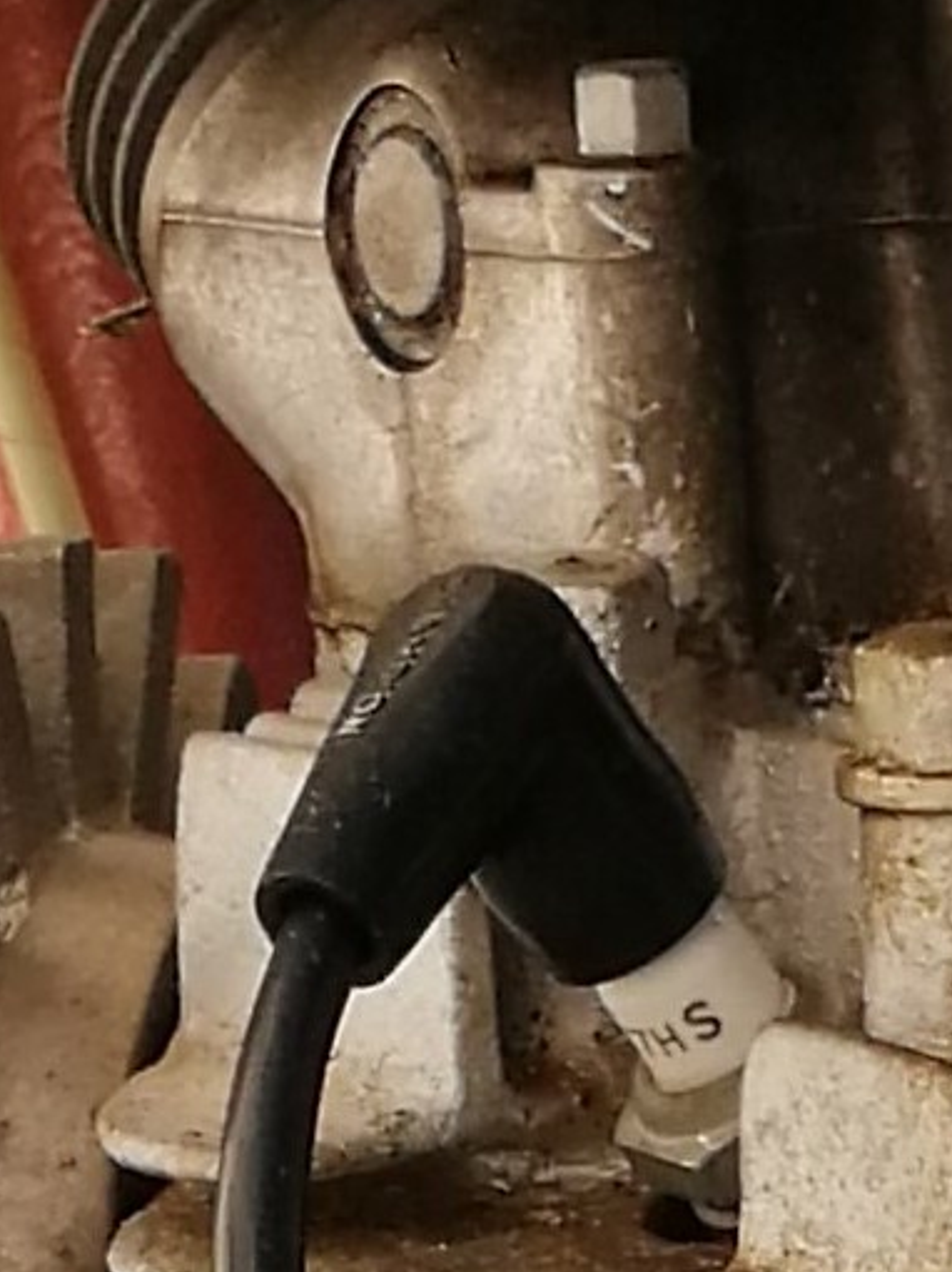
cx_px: 1531
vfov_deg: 19.8
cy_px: 475
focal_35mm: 99
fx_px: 3633
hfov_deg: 13.8
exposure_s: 1/729
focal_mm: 3.95
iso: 50
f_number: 1.8
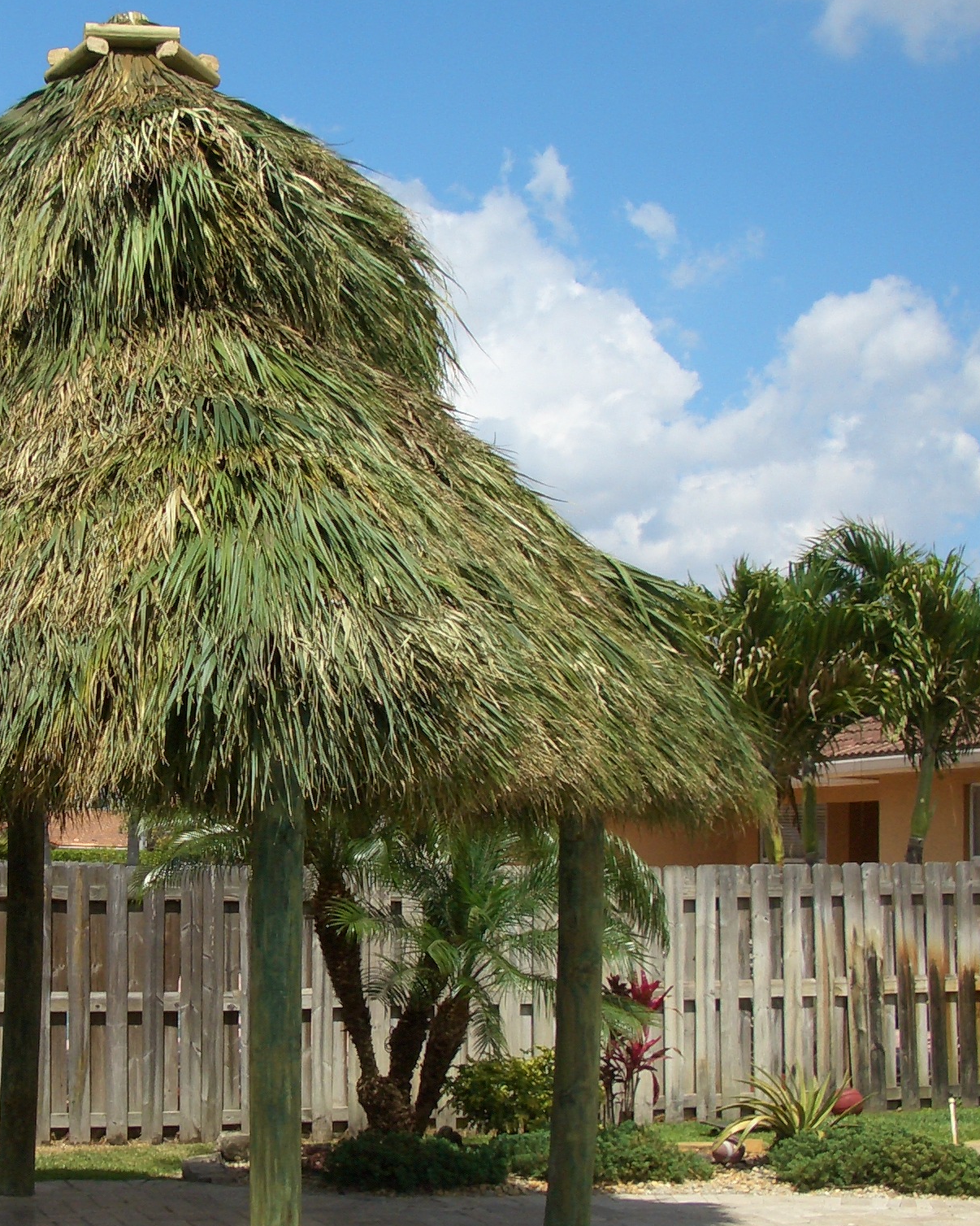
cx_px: 141
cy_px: 607
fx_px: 2103
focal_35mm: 58
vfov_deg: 32.5
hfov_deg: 25.6
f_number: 4.3
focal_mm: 5.8
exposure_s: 1/640
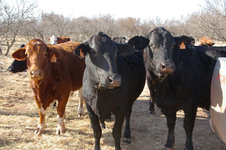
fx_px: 292
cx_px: 113
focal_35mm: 46
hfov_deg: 42.4
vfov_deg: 28.9
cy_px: 75
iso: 200
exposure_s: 1/180
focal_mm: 31
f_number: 5.6
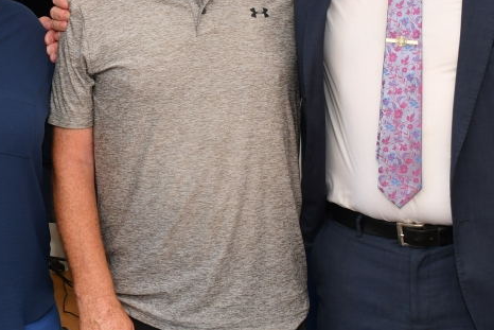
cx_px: 45
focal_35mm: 85
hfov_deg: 23.3
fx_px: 1167
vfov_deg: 16.0
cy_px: 57
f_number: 6.3
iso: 320
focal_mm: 22
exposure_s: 1/60
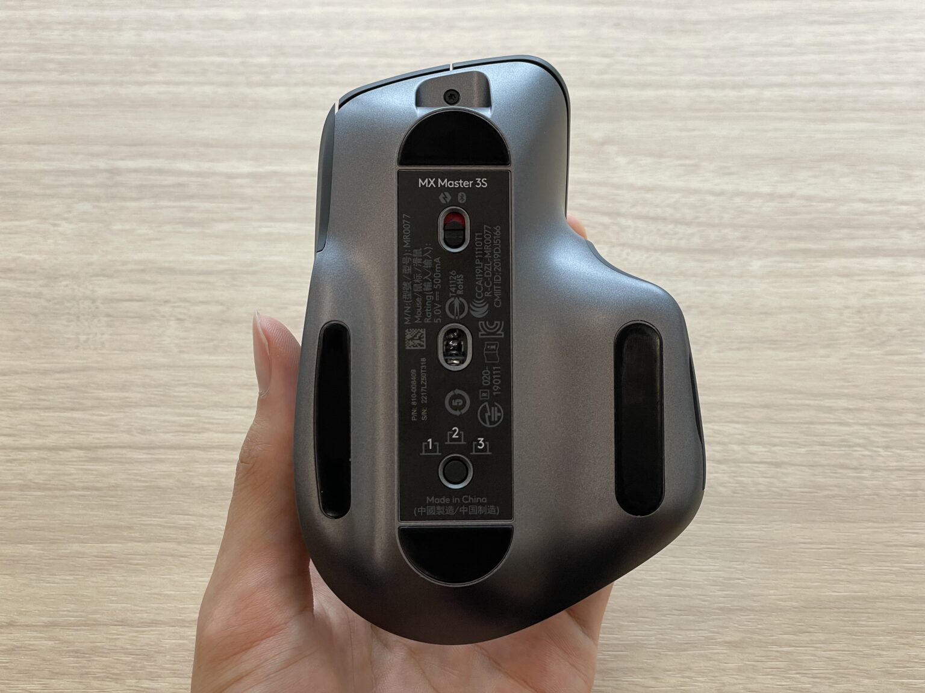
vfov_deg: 28.0
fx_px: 1390
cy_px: 346
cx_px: 462
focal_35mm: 52
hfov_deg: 36.8
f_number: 2
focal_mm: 6
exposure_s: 1/99
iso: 40
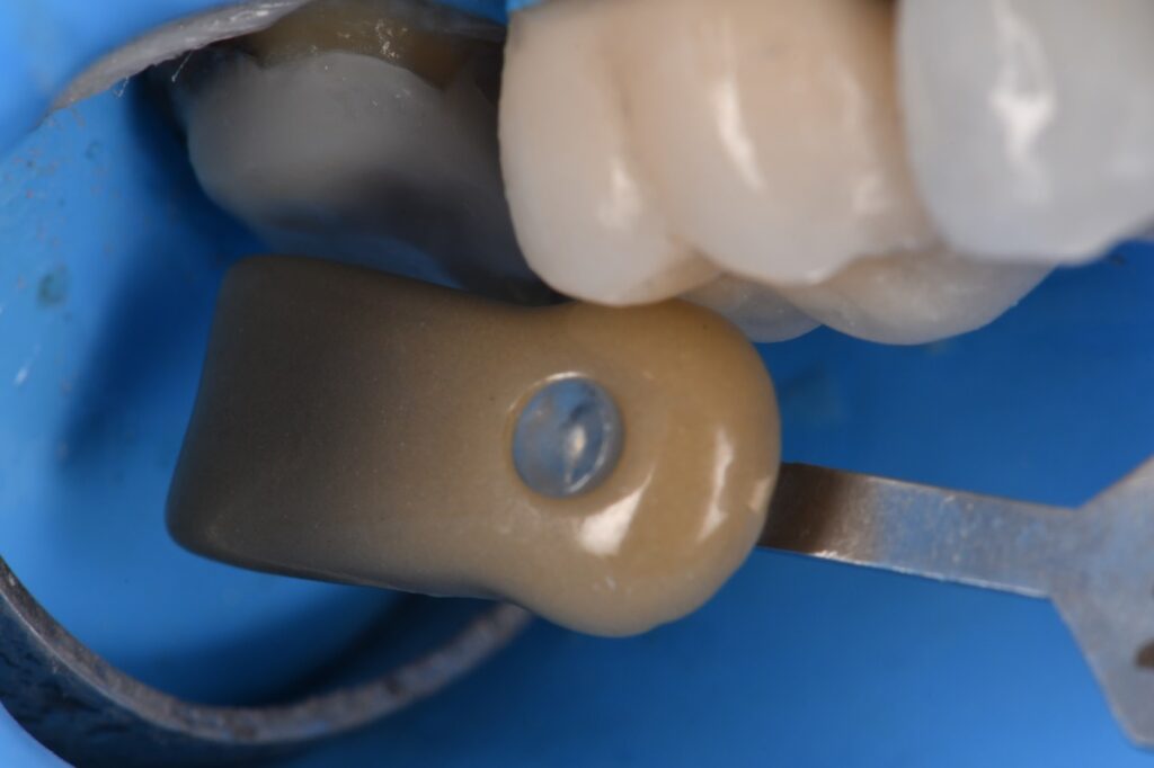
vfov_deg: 8.7
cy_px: 384
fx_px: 5031
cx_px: 577
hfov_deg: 13.1
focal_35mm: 157
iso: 200
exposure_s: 1/160
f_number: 32
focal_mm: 105
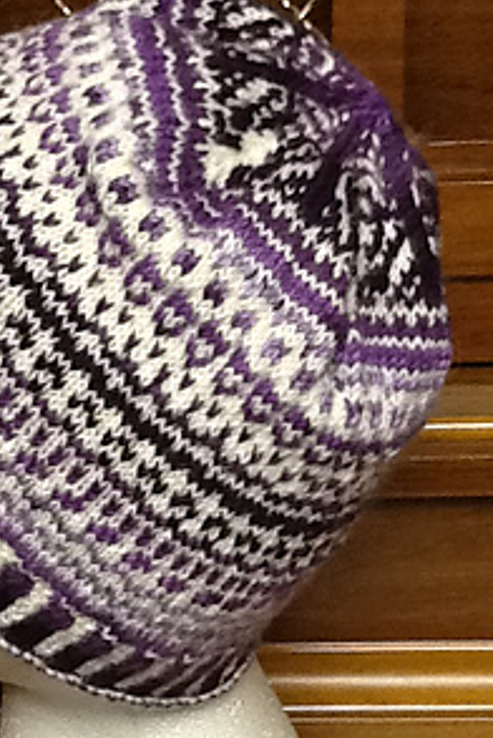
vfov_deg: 25.9
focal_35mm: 78
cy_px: 436
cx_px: 167
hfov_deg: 17.5
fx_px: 1598
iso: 160
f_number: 2.4
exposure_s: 1/30
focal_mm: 2.03
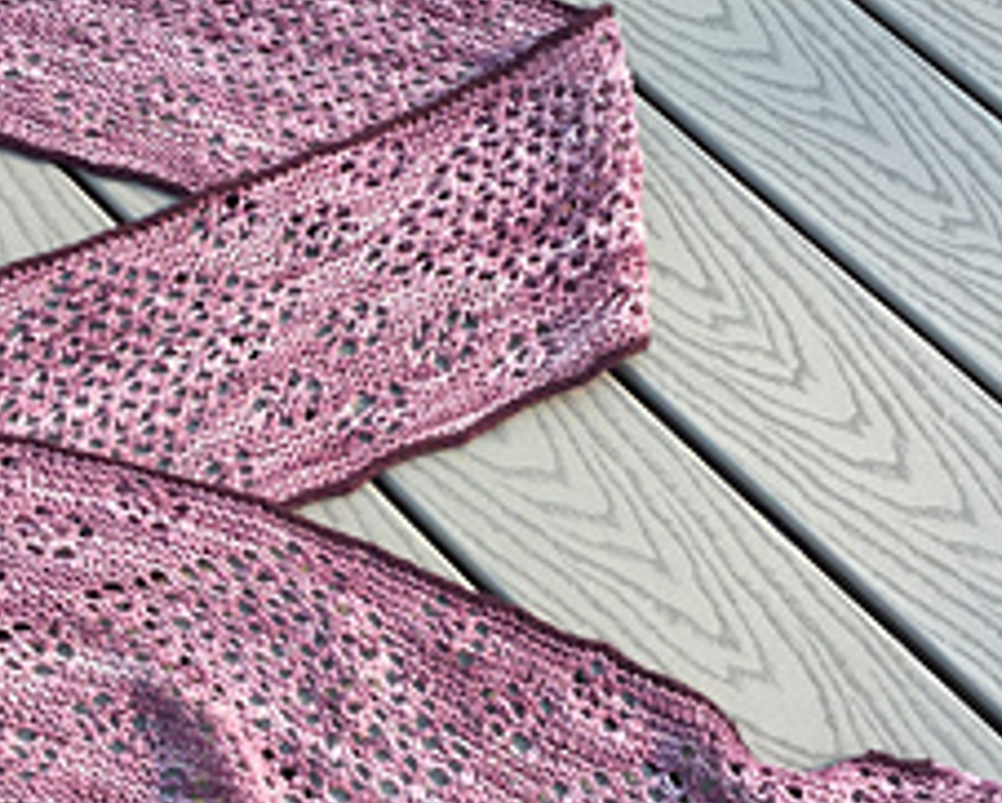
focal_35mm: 67
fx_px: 1988
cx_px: 277
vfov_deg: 22.8
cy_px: 475
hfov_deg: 28.0
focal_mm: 3.3
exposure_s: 1/382
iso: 25
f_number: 2.4
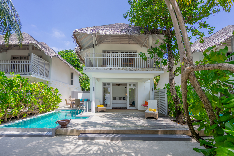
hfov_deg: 96.7
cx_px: 117
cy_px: 78
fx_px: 104
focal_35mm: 16
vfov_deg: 73.7
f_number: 4
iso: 100
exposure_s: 1/640
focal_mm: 16
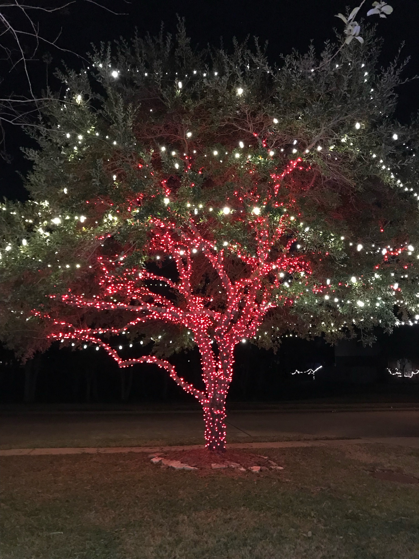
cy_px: 280
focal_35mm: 28
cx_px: 210
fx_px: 452
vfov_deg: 63.4
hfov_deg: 49.7
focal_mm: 3.99
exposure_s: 1/4
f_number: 1.8
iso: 160
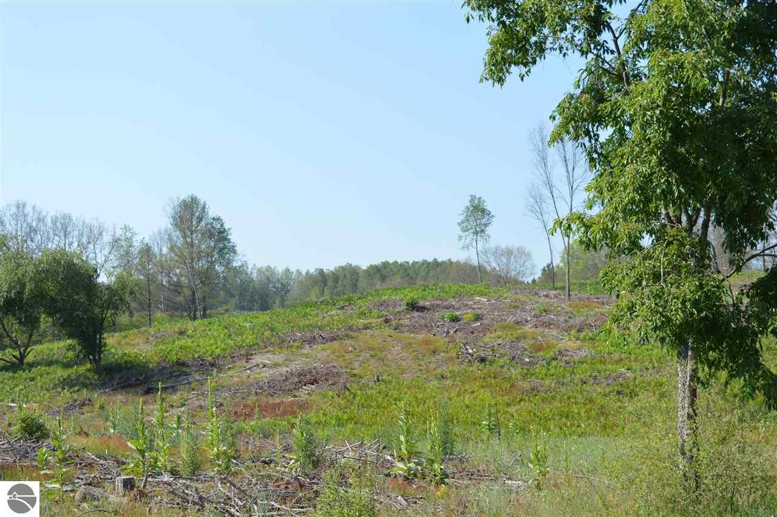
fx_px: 1164
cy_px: 258
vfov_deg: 25.0
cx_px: 388
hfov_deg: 36.9
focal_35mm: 54
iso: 100
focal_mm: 36
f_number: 9
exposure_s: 1/320
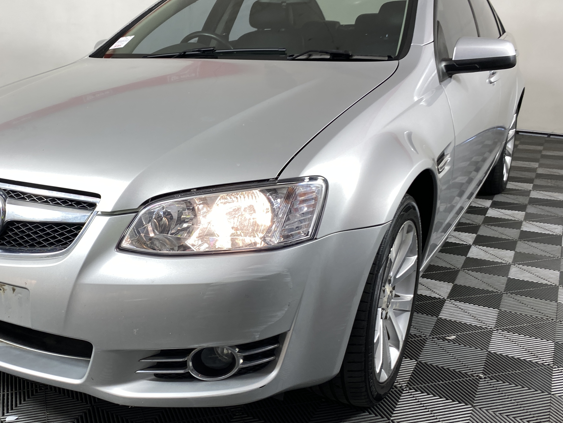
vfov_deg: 37.7
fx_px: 618
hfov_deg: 47.8
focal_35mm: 38
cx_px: 170
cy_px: 221
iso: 32
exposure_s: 1/100
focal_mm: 4.25
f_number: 1.8
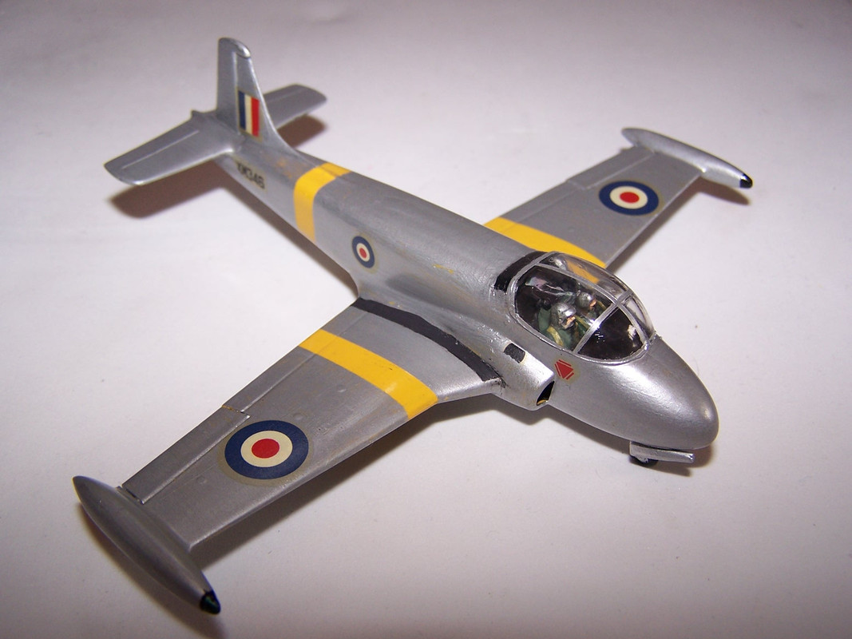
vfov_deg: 37.7
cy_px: 320
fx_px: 935
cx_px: 426
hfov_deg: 49.0
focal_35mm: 38
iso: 80
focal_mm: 6.3
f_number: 2.8
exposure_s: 1/60
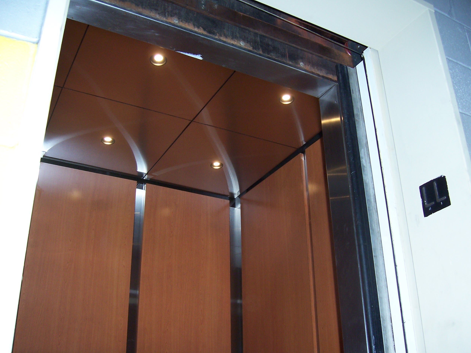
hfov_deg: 50.1
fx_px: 503
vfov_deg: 38.7
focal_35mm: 37
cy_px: 181
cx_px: 239
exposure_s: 1/60
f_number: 3
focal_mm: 6
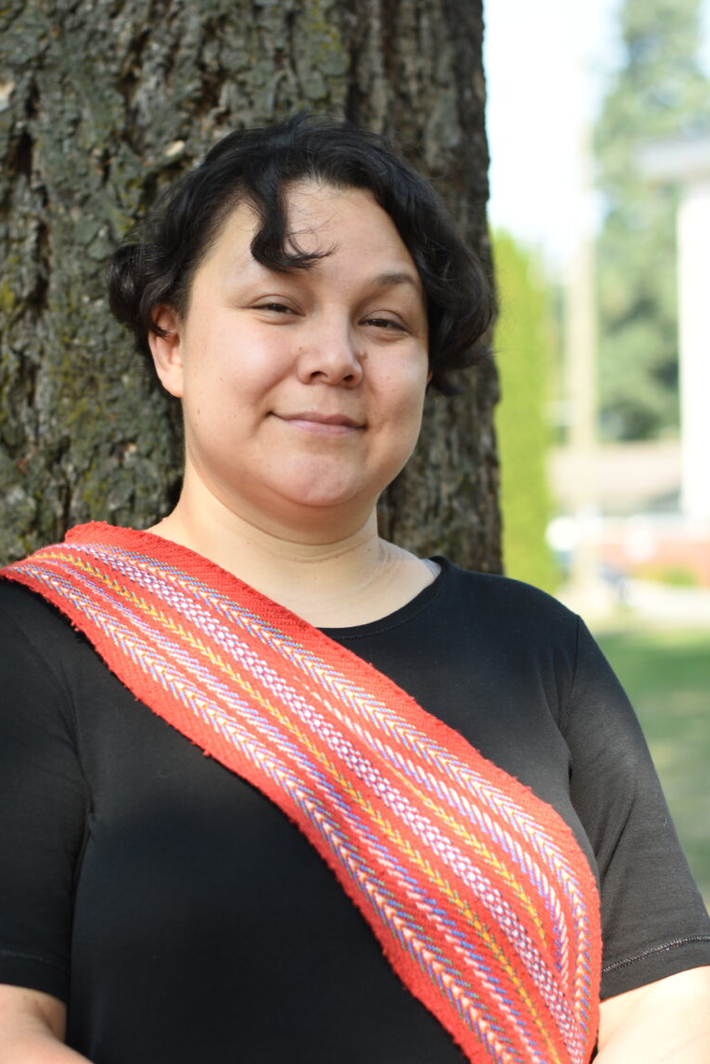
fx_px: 2248
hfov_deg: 17.9
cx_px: 357
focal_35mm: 76
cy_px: 532
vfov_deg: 26.7
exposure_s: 1/320
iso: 100
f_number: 2.8
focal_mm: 50
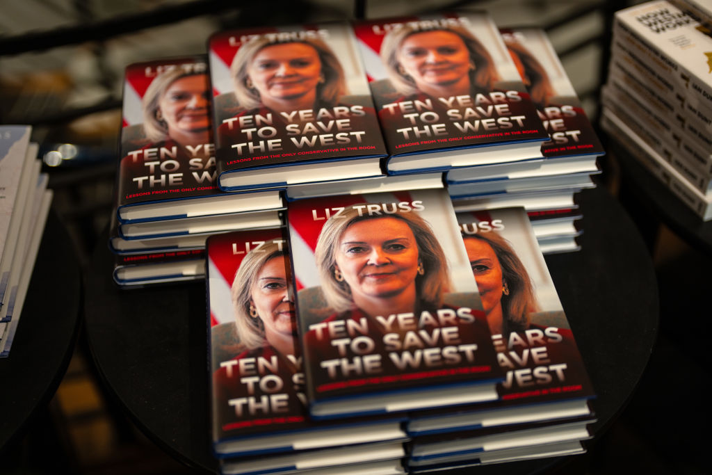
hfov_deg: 39.6
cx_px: 356
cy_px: 238
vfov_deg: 27.0
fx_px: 989
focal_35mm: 50
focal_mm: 50
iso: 400
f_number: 1.2
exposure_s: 1/640
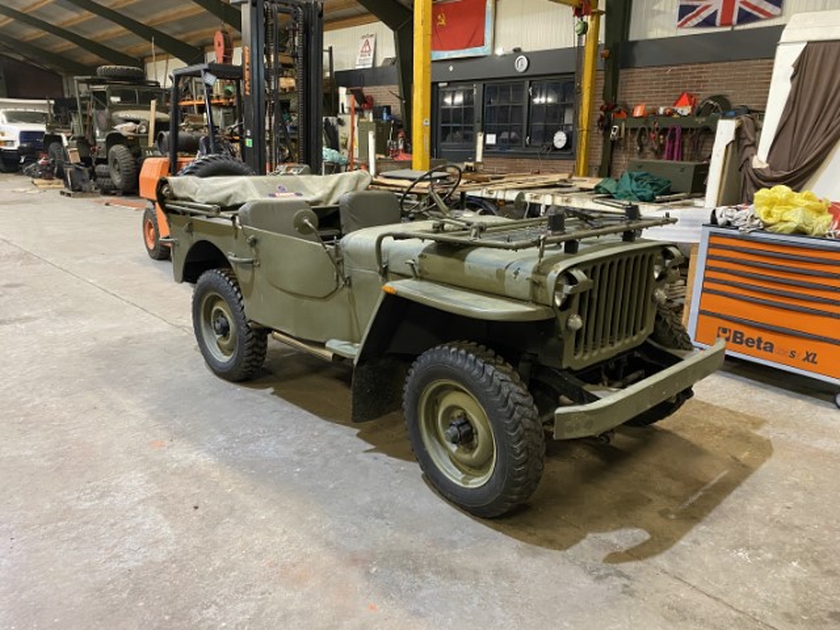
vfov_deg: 53.1
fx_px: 631
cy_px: 315
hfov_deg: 67.3
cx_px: 420
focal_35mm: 26
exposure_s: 1/33
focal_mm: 4.25
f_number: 1.8
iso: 400
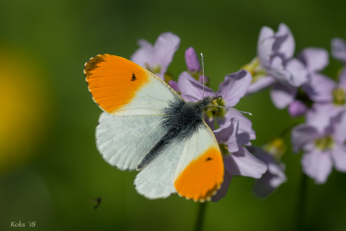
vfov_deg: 6.9
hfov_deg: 10.3
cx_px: 173
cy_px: 116
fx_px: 1922
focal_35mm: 200
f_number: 5.6
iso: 200
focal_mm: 200
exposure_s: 1/1600
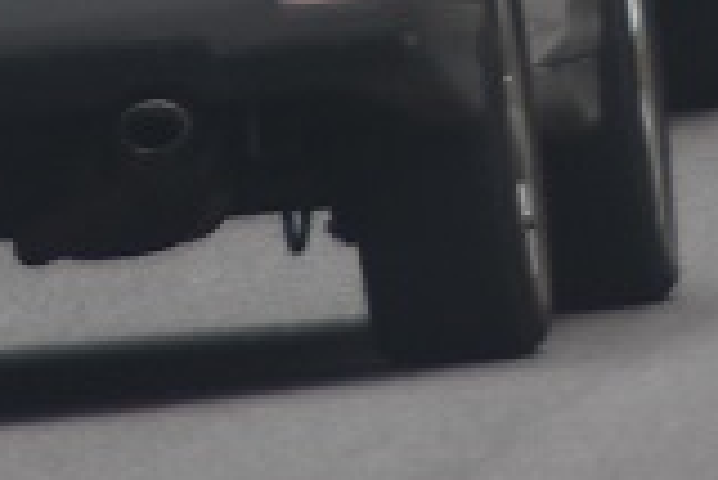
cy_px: -1261
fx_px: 44815
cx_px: 803
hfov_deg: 0.9
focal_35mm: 2245
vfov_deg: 0.6
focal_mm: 200
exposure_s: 1/400
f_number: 7.1
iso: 160
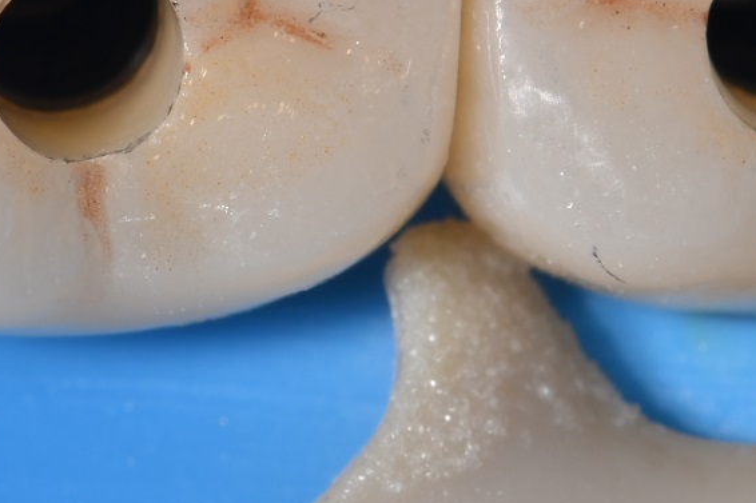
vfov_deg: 3.7
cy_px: 21
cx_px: 415
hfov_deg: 5.5
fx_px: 7872
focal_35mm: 375
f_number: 32
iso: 200
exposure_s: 1/160
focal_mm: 105
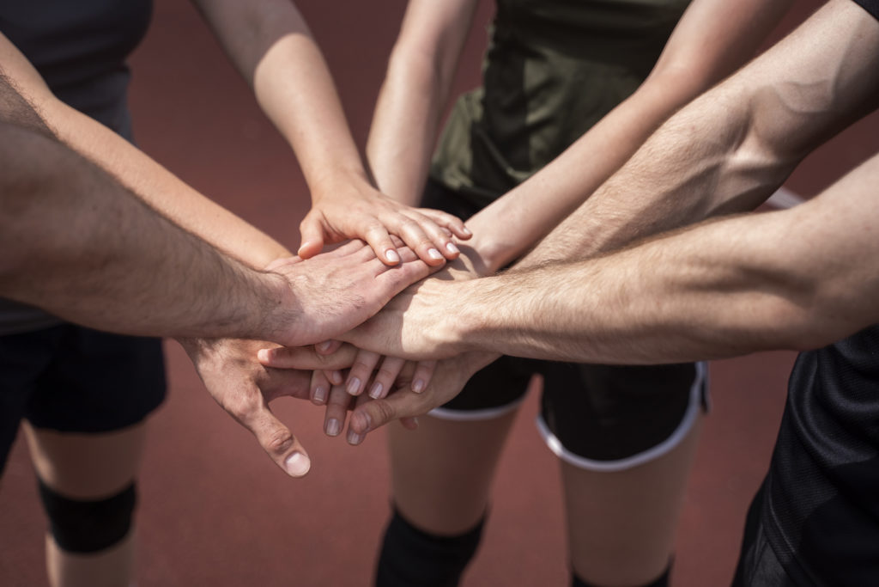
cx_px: 440
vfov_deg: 23.8
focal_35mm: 57
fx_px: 1392
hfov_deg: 35.0
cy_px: 294
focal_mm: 57
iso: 500
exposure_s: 1/5000
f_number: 3.2
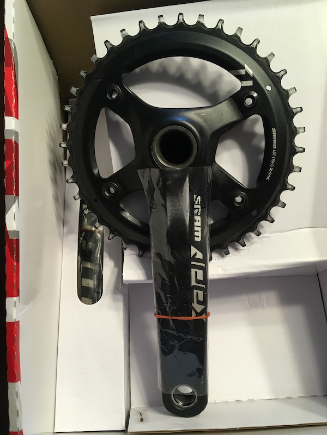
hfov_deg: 48.2
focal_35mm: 29
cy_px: 218
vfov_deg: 61.7
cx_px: 164
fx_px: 365
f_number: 2.2
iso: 64
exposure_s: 1/30
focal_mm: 4.15
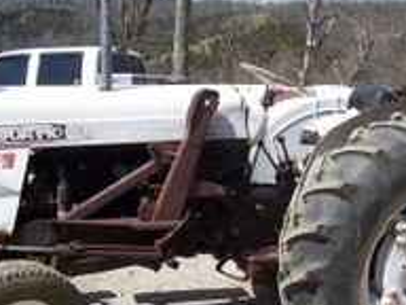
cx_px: 214
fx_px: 715
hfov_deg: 31.7
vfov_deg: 24.0
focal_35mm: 61
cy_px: 189
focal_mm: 5.6
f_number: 5.6
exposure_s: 1/500
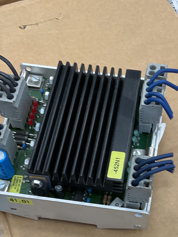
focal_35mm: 61
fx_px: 418
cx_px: 127
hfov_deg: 23.9
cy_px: 189
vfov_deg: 30.9
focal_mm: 3
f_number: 1.8
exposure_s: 1/50
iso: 80
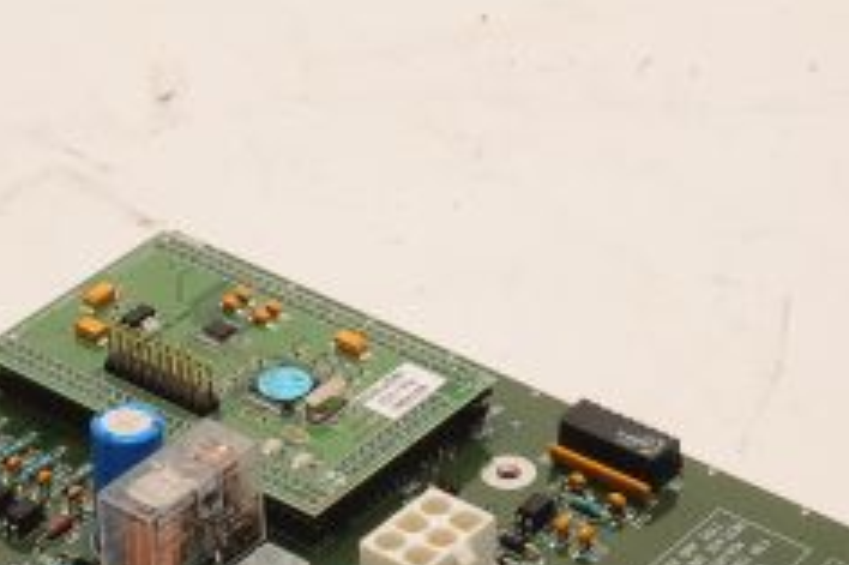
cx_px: 324
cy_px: 704
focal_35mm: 127
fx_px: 2993
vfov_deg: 10.6
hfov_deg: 16.1
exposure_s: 1/125
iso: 320
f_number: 22
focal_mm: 50
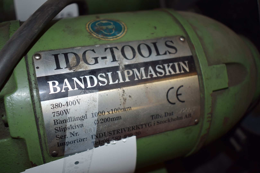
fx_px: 271
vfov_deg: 35.5
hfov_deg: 51.3
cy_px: 86
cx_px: 130
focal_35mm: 38
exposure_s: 1/80
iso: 100
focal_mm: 25
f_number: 4.5
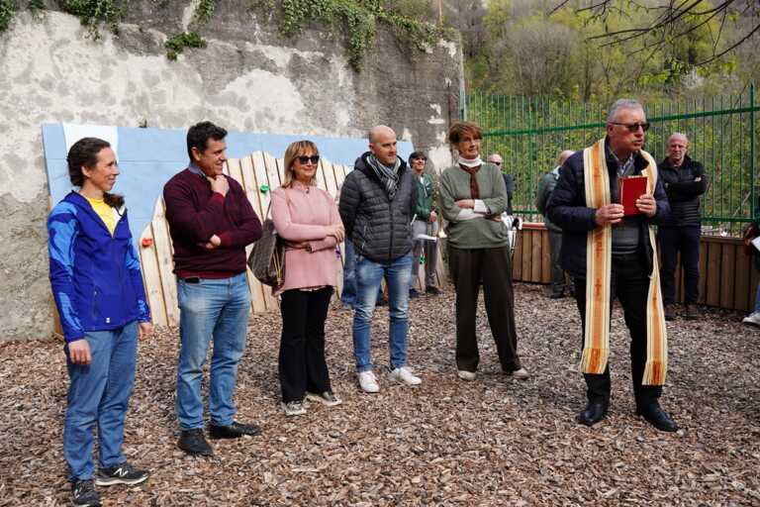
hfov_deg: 57.1
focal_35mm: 33
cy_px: 254
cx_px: 380
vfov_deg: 39.9
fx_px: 699
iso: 100
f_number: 5.6
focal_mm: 33.1
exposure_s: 1/125
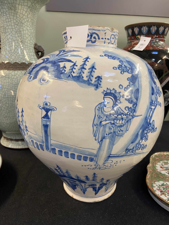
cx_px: 84
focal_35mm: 26
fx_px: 169
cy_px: 112
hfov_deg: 53.1
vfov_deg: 67.3
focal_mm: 4.25
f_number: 1.8
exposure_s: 1/50
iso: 100
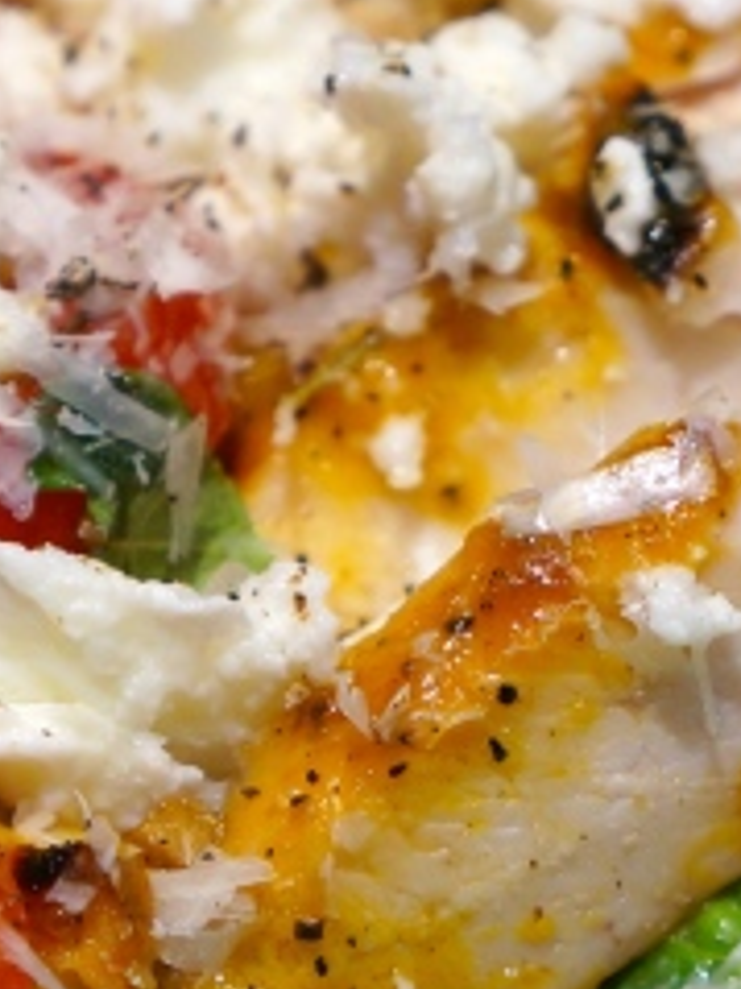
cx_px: 364
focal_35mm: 210
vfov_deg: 9.4
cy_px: 703
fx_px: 5999
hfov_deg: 7.1
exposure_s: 1/60
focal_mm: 34
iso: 400
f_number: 4.5
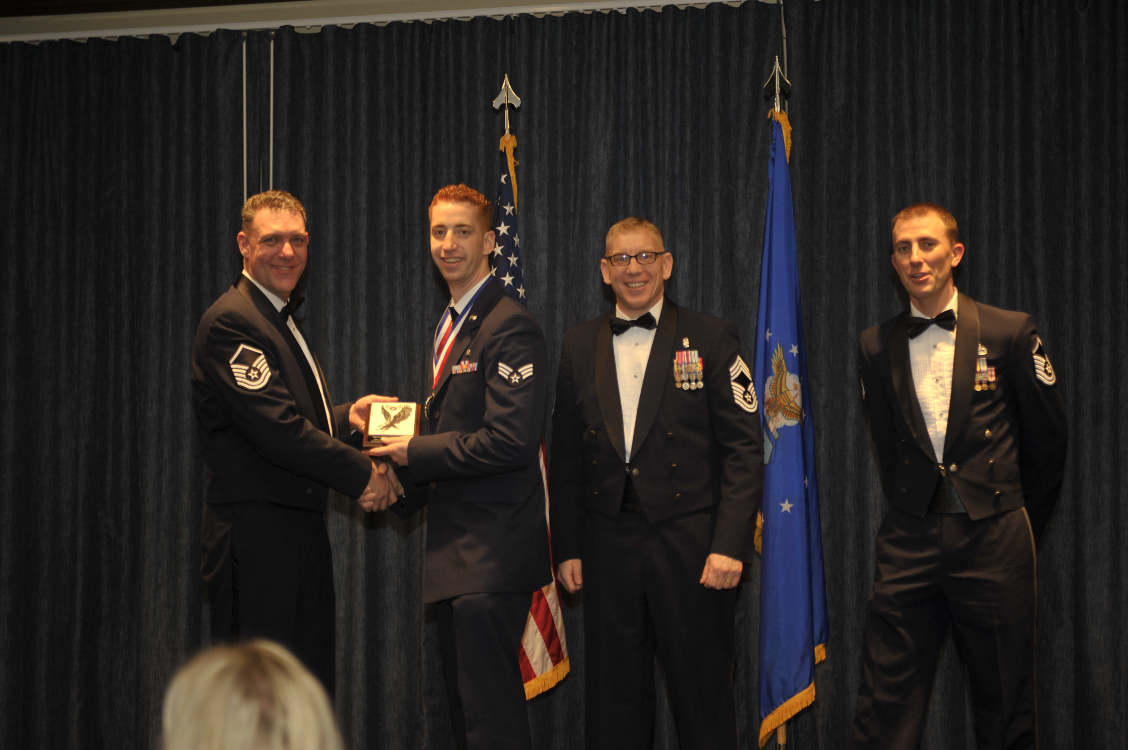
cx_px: 564
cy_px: 375
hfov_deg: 28.9
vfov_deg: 19.4
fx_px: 2192
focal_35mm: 70
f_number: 2.8
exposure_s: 1/125
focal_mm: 70
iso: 400
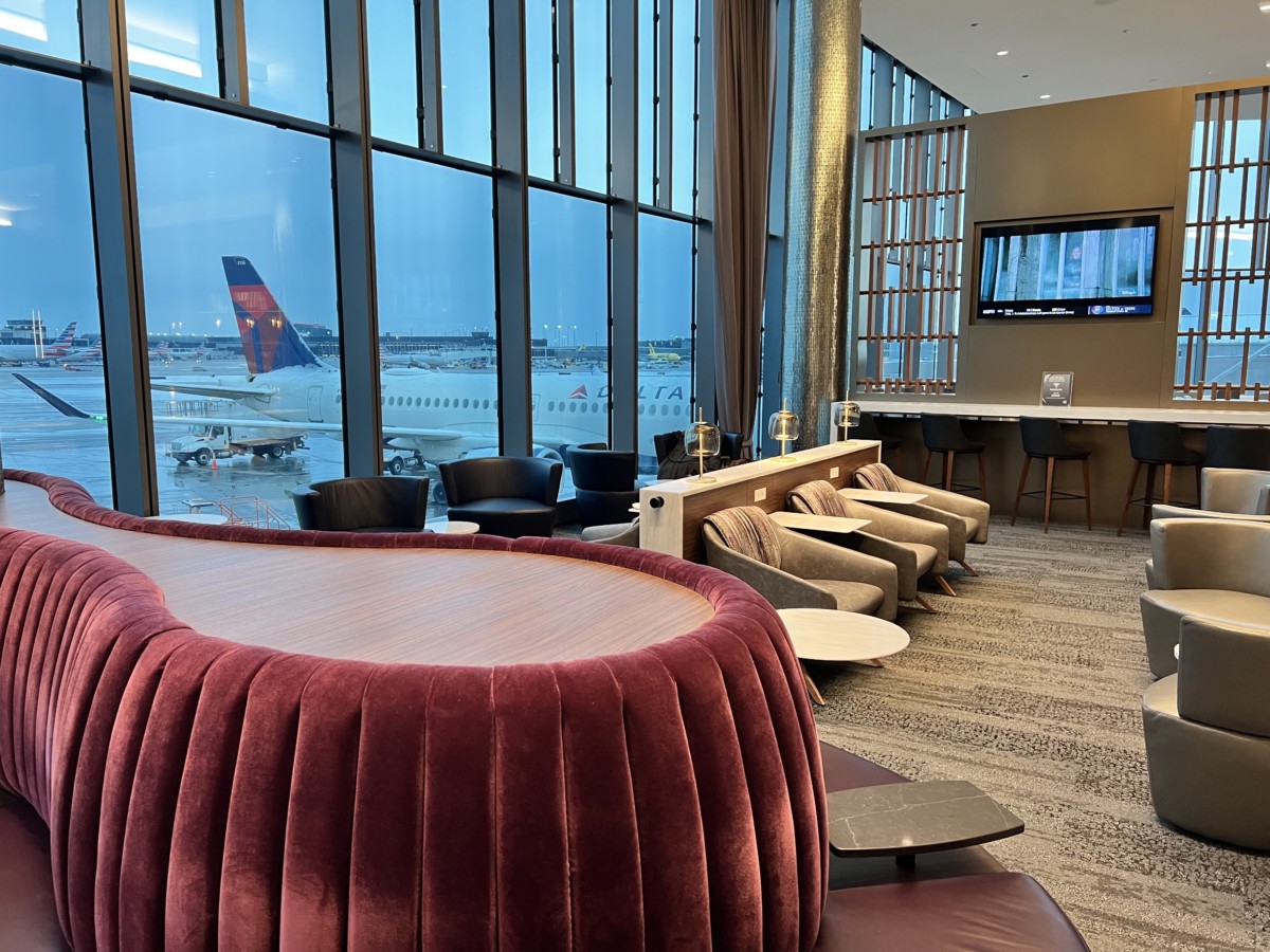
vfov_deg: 53.1
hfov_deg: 67.3
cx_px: 635
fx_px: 954
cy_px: 476
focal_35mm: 26
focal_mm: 5.7
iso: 125
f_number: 1.5
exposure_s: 1/67
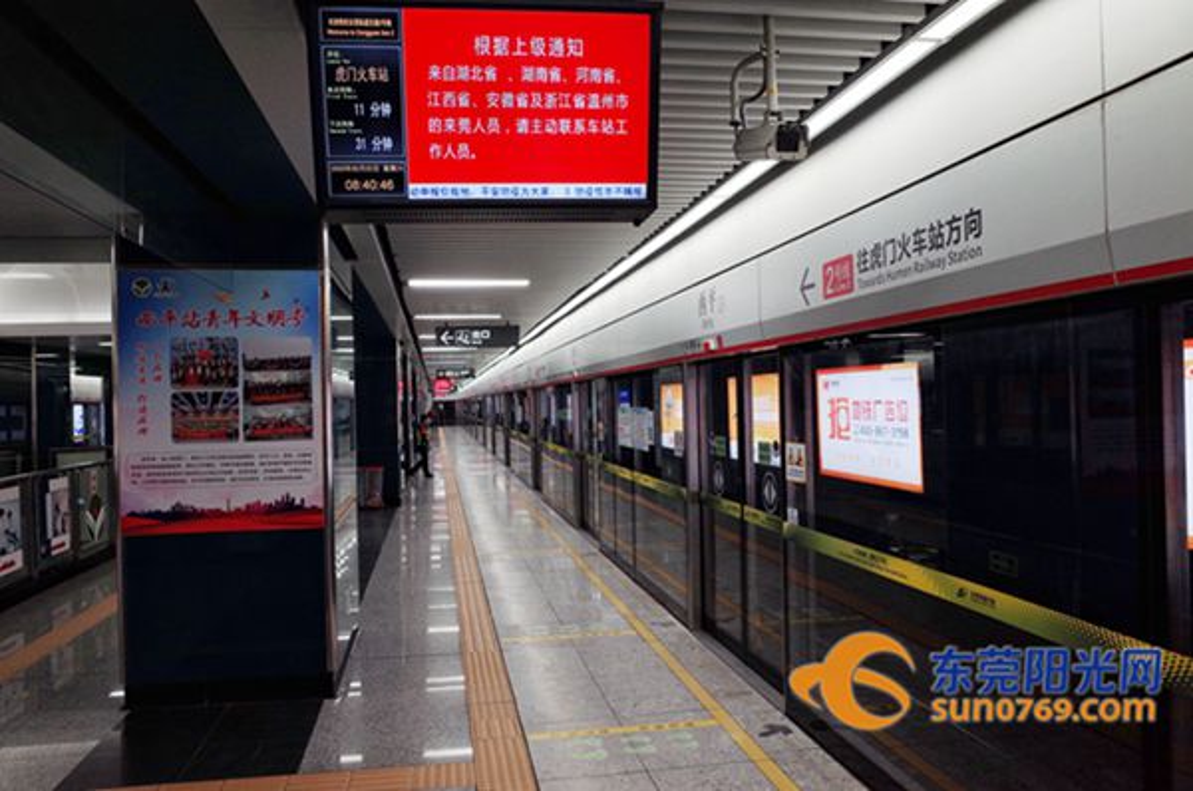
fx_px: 926
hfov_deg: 65.6
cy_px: 396
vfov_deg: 46.3
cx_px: 596
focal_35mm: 28
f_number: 5
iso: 400
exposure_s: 1/80
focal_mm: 18.3
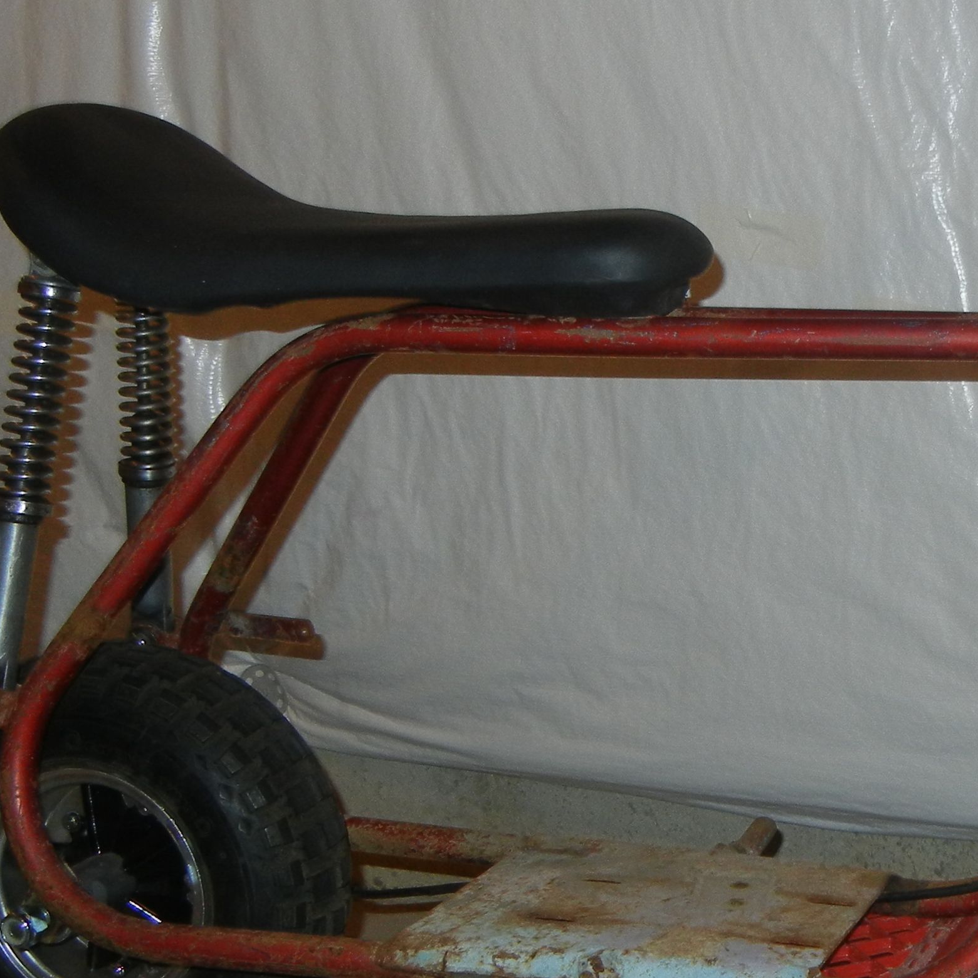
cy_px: 528
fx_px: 2174
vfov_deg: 25.4
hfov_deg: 24.7
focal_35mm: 68
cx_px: 851
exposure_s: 1/30
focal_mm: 5.4
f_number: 3.5
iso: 200
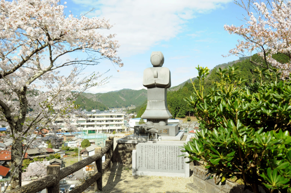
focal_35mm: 32
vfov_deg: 41.6
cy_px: 96
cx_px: 146
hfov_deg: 59.6
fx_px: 254
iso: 800
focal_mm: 21
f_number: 7.1
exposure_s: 1/2500
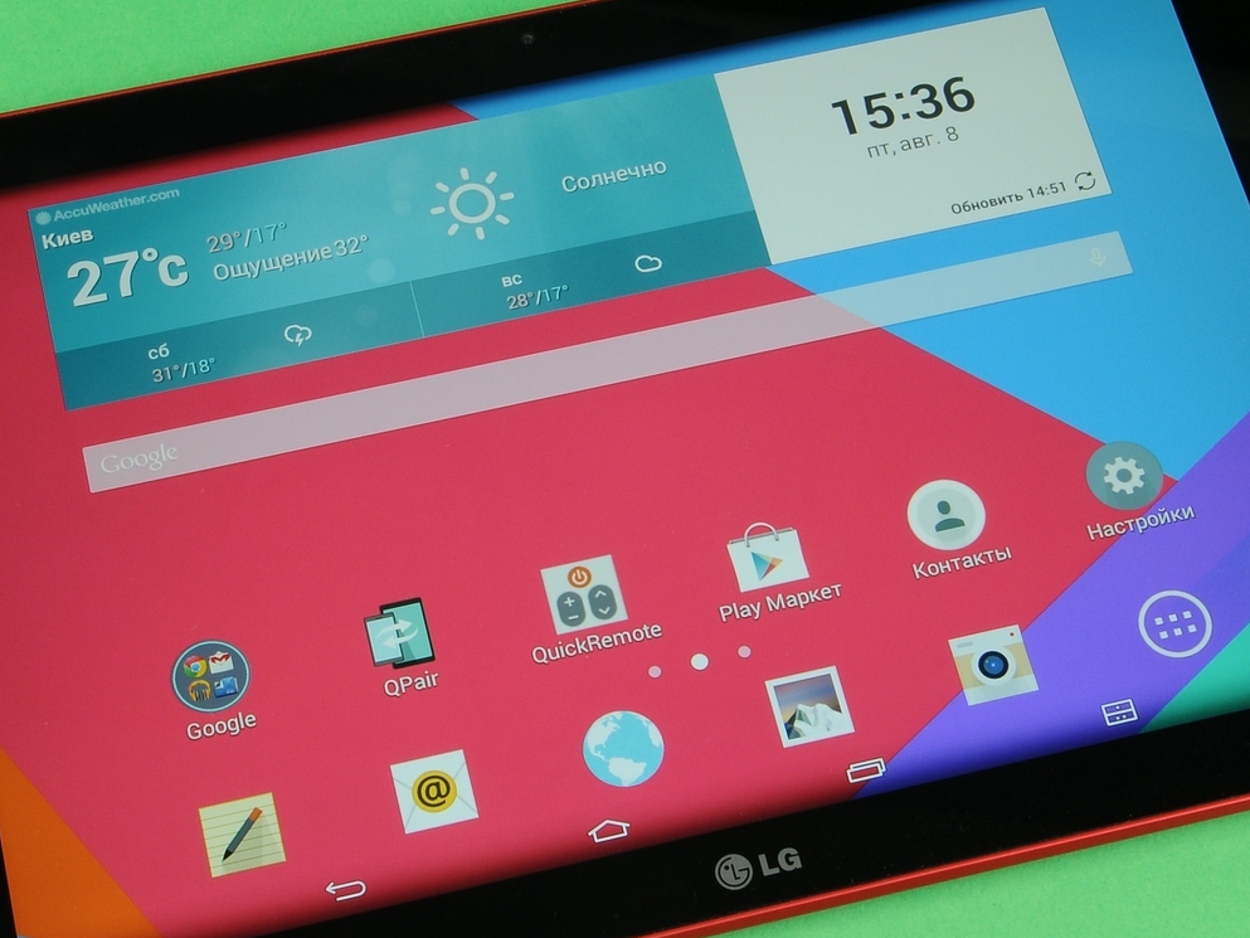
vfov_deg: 24.0
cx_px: 666
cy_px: 499
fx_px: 2203
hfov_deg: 31.7
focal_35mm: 61
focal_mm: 28
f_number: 18
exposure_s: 1
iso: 200
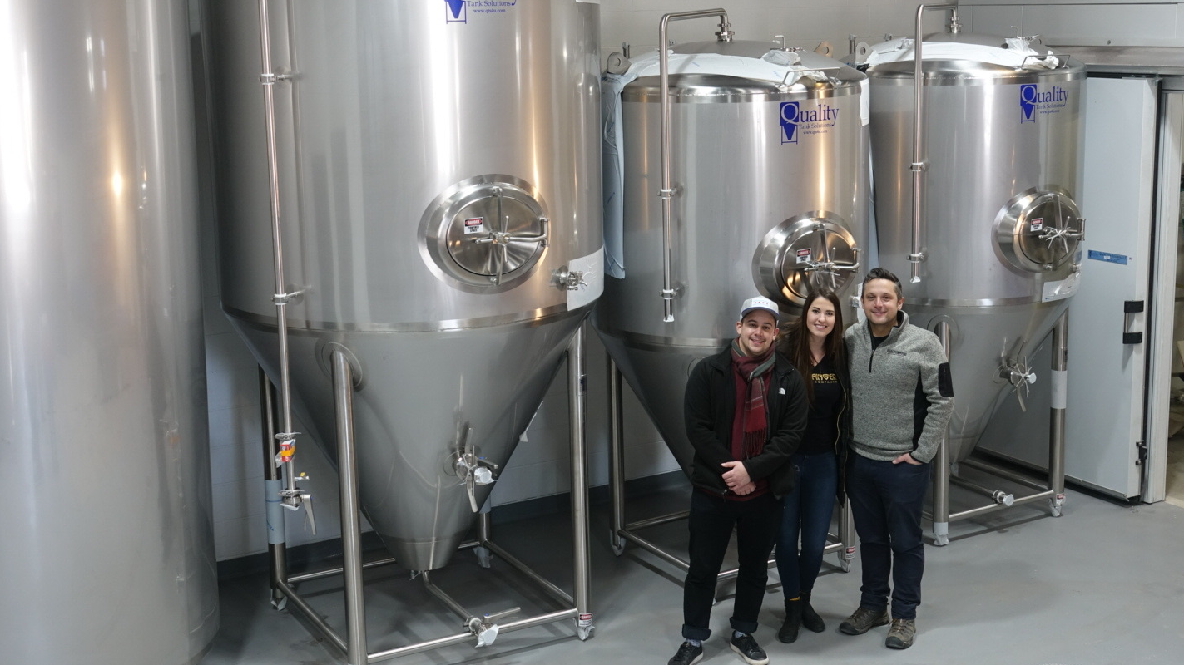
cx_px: 617
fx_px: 1570
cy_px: 308
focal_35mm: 50
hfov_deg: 41.3
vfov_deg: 23.9
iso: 250
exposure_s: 1/50
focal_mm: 15.52
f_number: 2.8
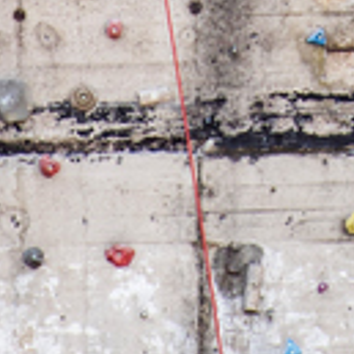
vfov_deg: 1.1
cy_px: -715
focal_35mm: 1650
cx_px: 683
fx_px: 19090
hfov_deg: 1.1
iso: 200
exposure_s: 1/2000
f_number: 2.8
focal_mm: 200
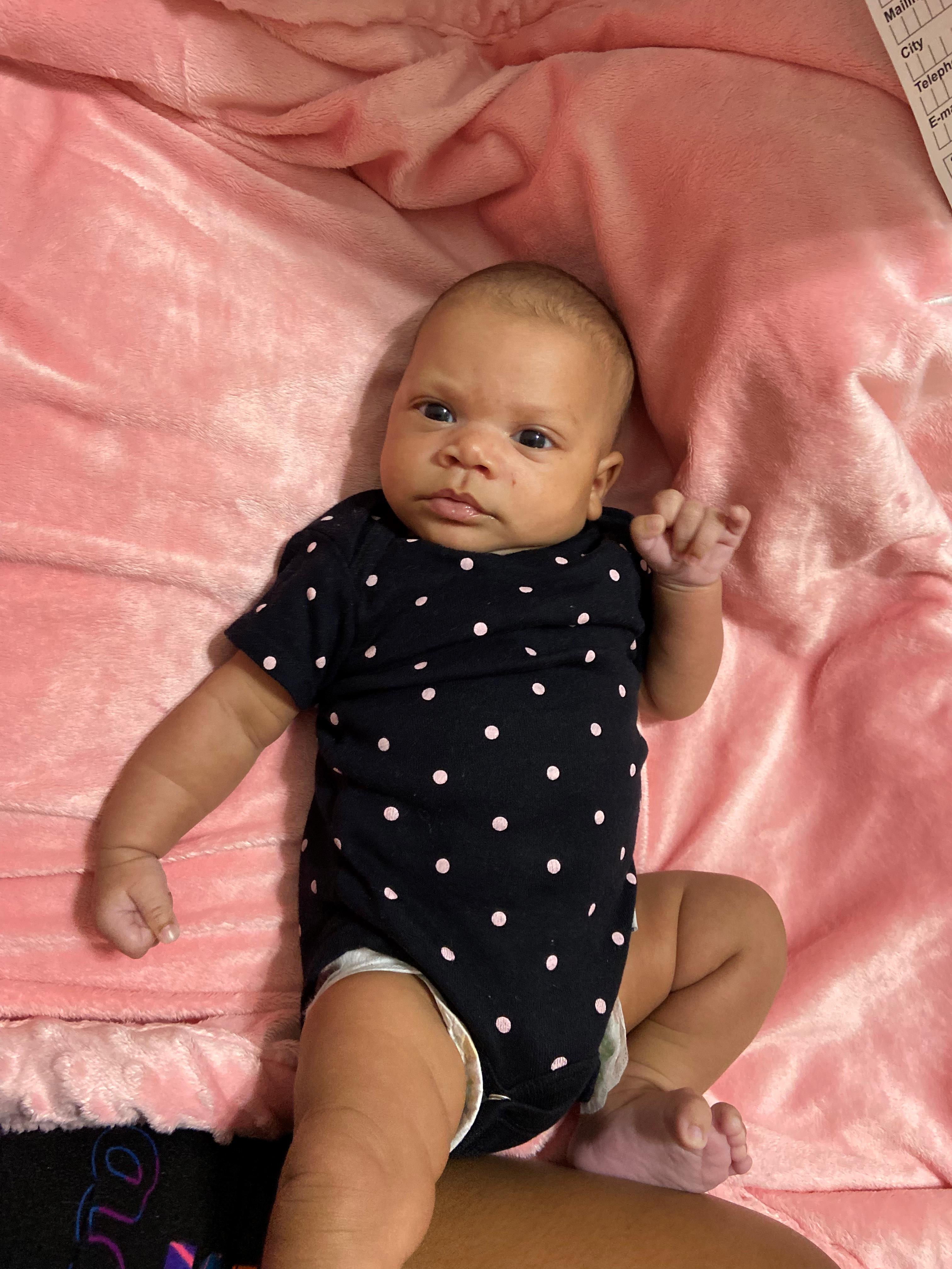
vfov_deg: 67.3
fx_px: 953
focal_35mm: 26
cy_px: 634
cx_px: 476
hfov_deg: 53.1
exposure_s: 1/60
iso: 500
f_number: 1.8
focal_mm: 4.25
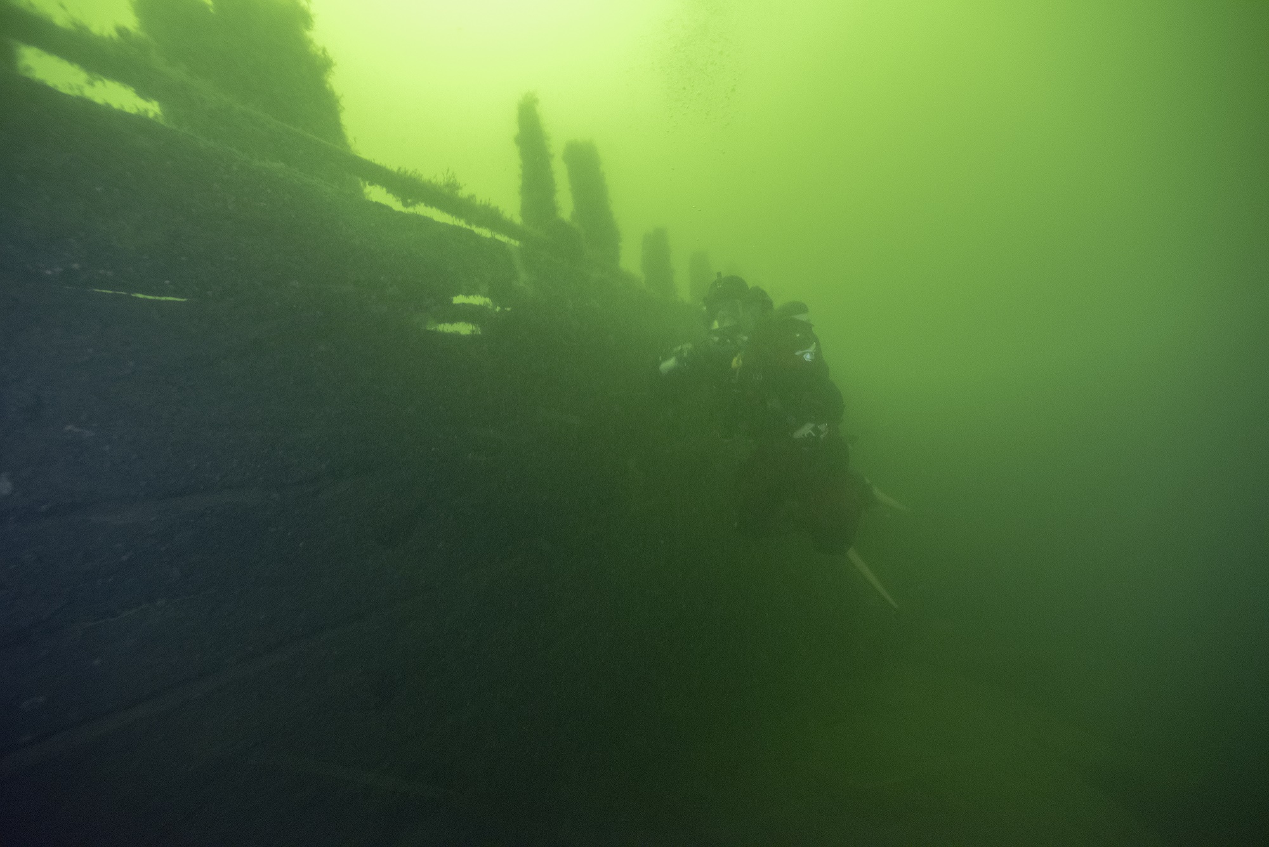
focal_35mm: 14
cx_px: 634
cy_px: 424
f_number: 7.1
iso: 3200
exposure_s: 1/50
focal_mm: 14
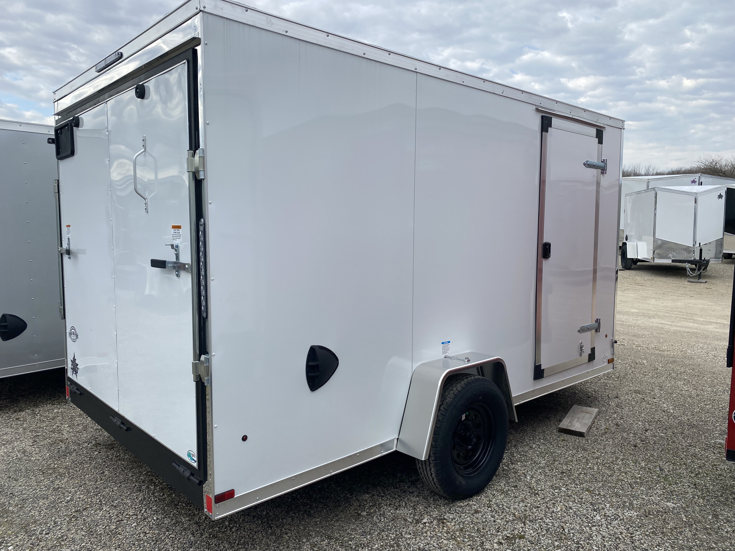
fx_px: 552
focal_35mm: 26
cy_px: 276
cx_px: 368
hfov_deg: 67.3
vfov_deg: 53.1
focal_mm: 4.25
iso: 32
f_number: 1.8
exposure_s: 1/1727
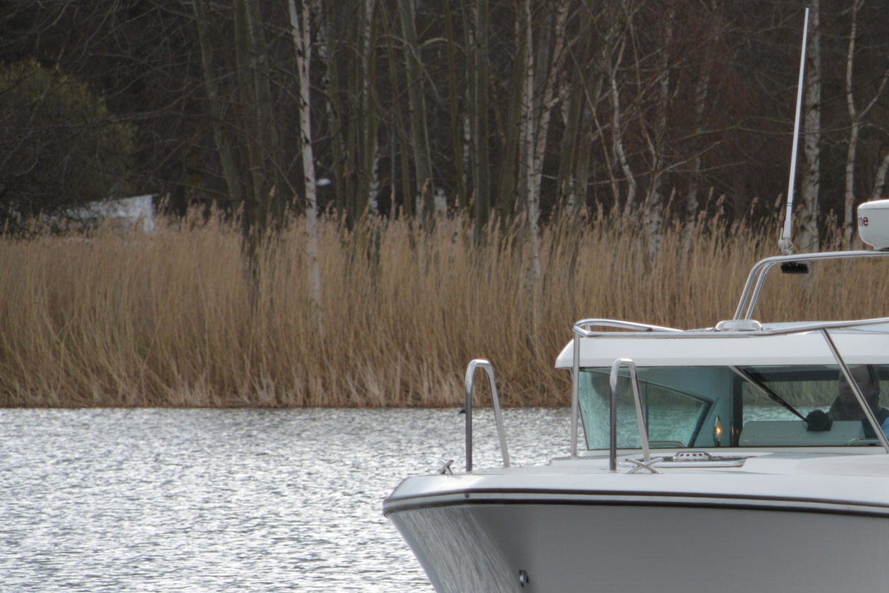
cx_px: 875
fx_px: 12250
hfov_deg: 4.2
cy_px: 404
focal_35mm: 496
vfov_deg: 2.8
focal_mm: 165
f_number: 6
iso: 450
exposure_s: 1/1000
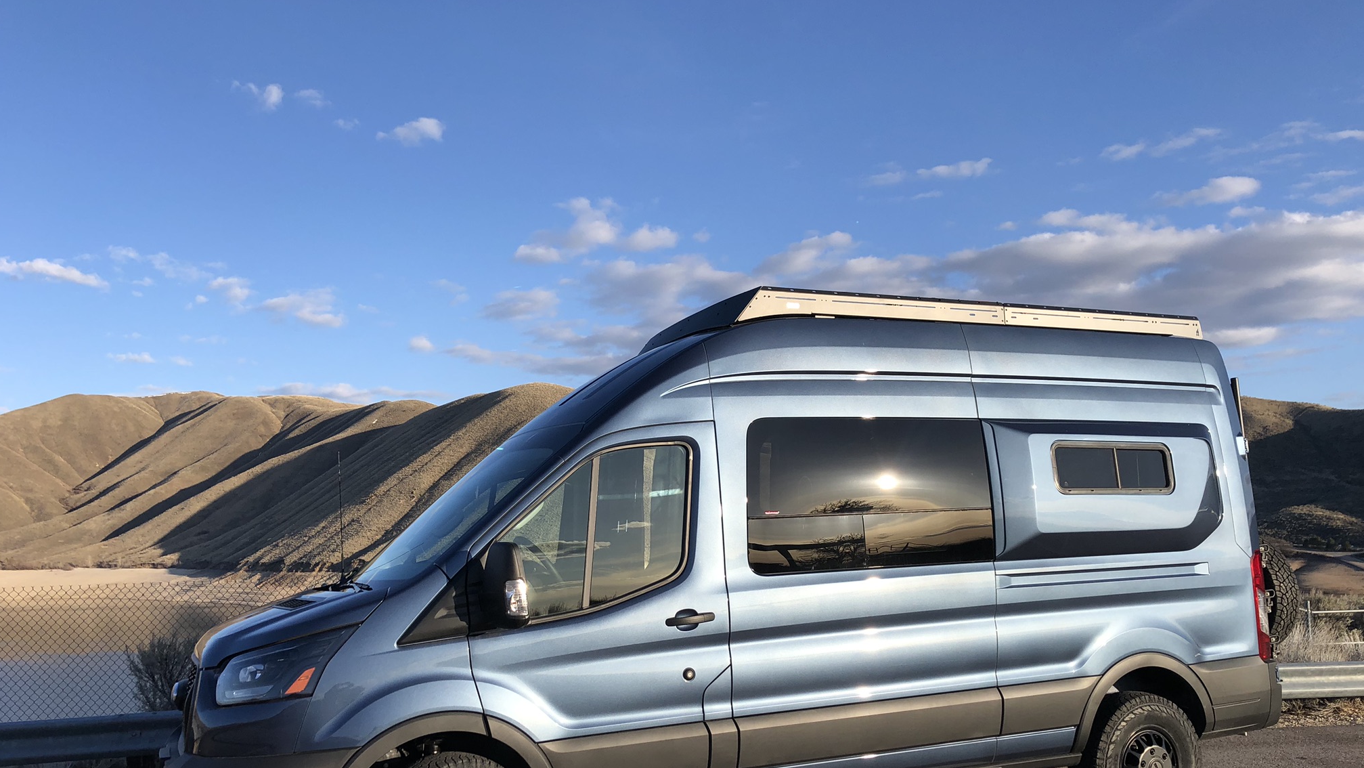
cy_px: 460
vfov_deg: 37.6
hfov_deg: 62.6
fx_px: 1121
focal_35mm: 31
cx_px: 686
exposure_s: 1/1453
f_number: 1.8
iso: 20
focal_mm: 4
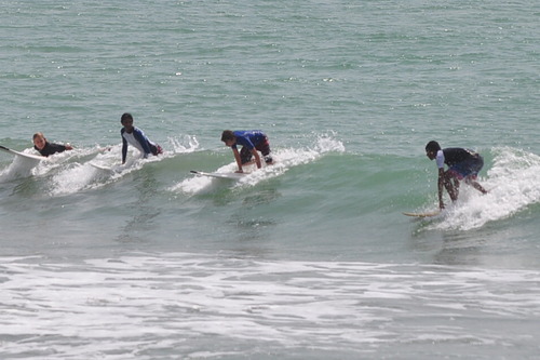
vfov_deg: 4.6
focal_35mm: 300
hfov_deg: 6.9
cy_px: 180
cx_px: 270
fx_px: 4498
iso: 200
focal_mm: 200
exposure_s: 1/640
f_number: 11
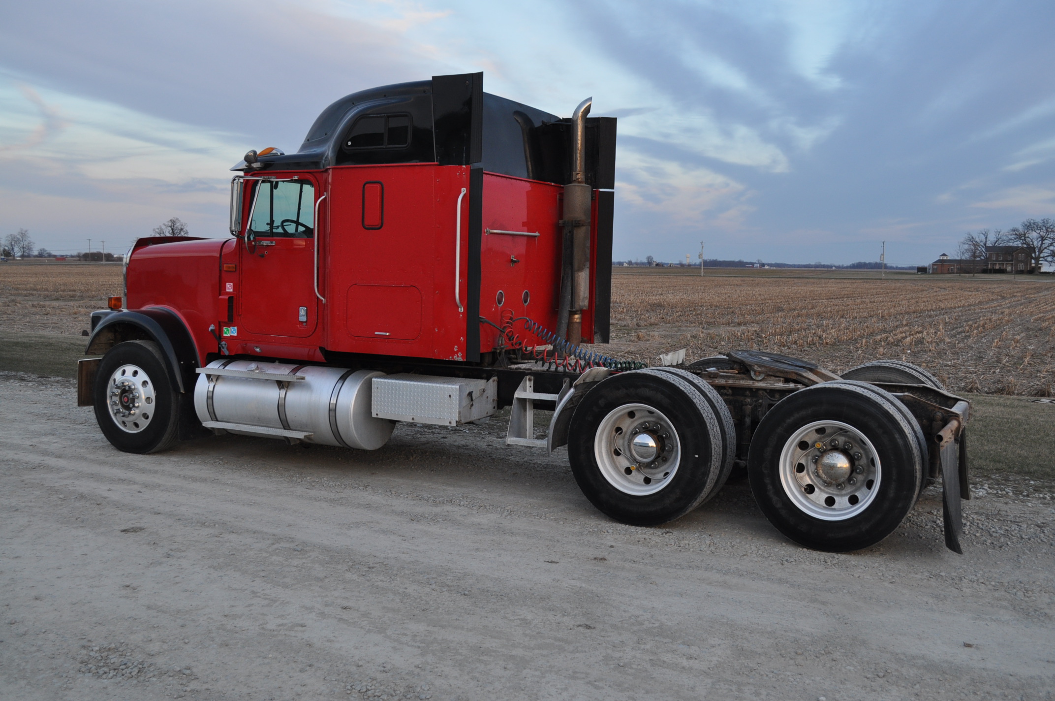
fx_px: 1054
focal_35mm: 36
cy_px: 350
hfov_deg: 53.2
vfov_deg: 36.8
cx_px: 528
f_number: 5.6
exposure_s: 1/125
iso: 400
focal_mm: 24
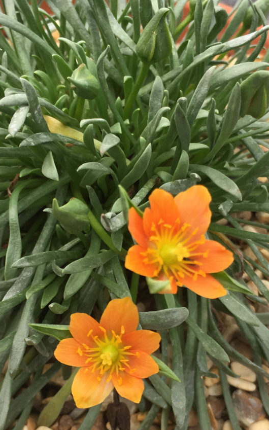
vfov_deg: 34.8
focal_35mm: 58
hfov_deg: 22.4
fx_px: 680
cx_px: 130
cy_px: 286
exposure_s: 1/356
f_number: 2.2
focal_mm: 4.15
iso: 25
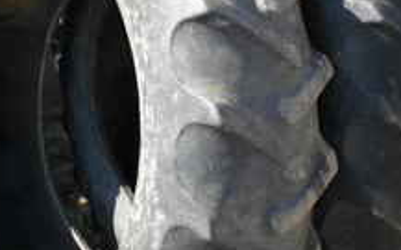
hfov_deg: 32.0
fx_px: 699
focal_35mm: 64
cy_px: 39
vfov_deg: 20.0
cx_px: 229
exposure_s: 1/400
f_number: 3.1
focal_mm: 6.3
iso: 64
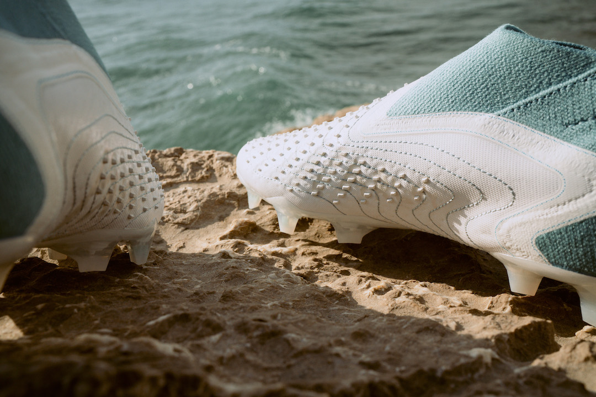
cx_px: 298
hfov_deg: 54.4
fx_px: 579
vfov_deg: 37.9
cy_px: 198
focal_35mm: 35
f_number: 11
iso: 640
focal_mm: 35
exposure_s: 1/1000
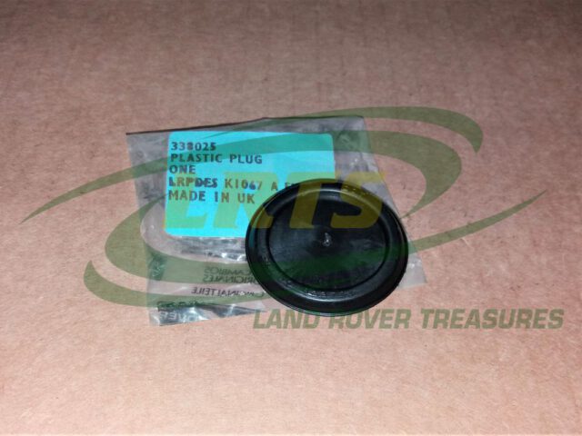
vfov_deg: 49.7
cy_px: 218
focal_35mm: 28
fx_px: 471
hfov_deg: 63.4
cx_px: 291
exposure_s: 1/129
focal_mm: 3.7
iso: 64
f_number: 1.9
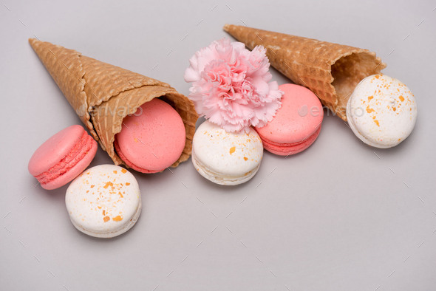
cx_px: 218
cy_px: 146
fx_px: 1272
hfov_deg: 19.4
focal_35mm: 105
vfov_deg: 13.1
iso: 80
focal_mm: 105
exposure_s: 1/160
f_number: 7.1
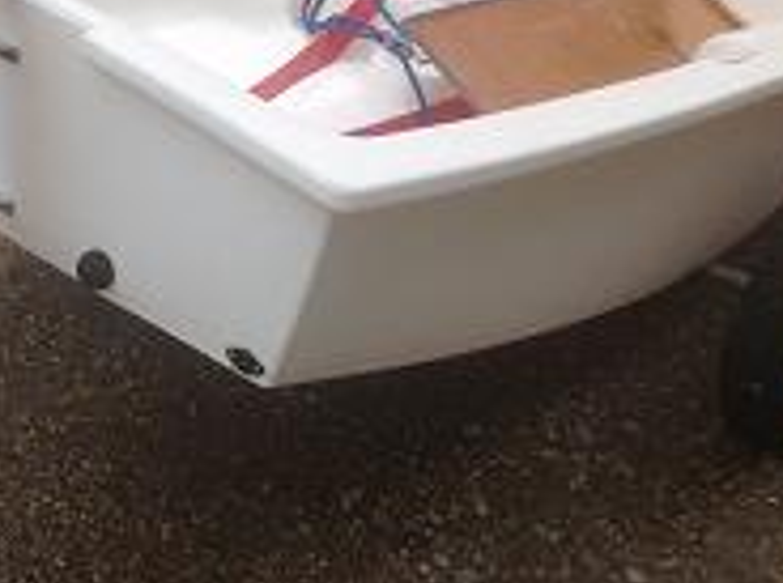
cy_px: 202
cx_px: 104
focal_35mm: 68
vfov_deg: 21.4
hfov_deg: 27.8
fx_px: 1534
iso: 50
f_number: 2.4
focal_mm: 4.28
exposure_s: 1/1681
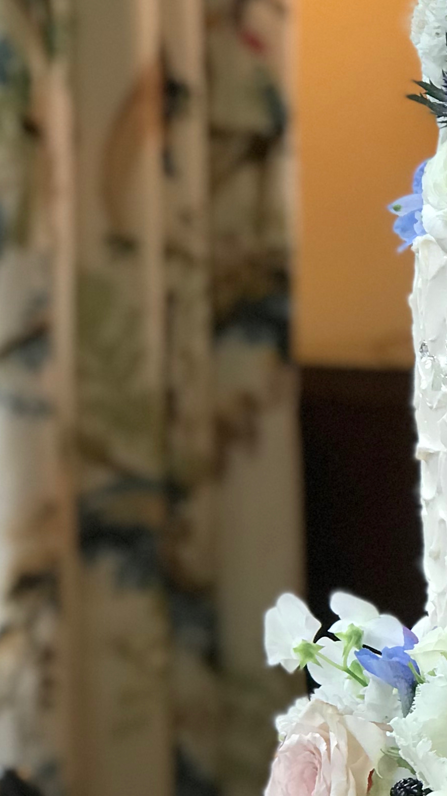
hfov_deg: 7.5
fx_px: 3372
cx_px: 620
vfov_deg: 13.4
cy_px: 617
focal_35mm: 160
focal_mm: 6.6
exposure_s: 1/60
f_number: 2.8
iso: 80
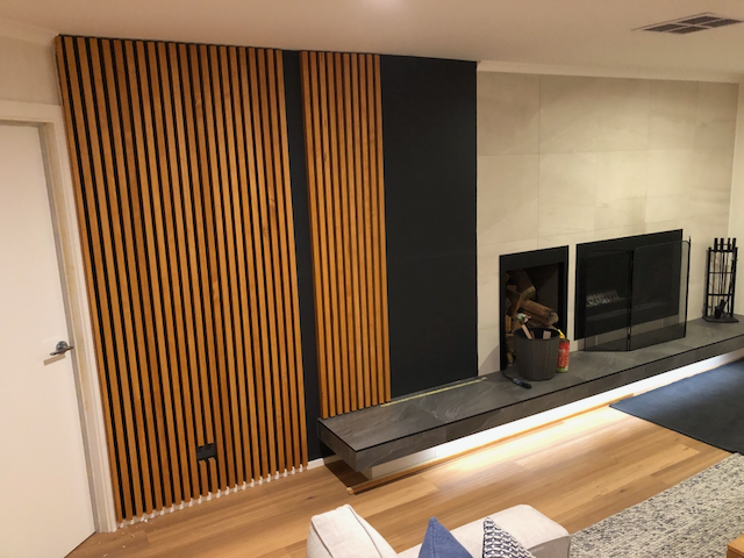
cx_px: 372
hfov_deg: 63.4
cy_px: 279
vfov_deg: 49.7
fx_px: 602
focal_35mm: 28
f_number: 1.8
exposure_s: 1/4
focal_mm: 4
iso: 100
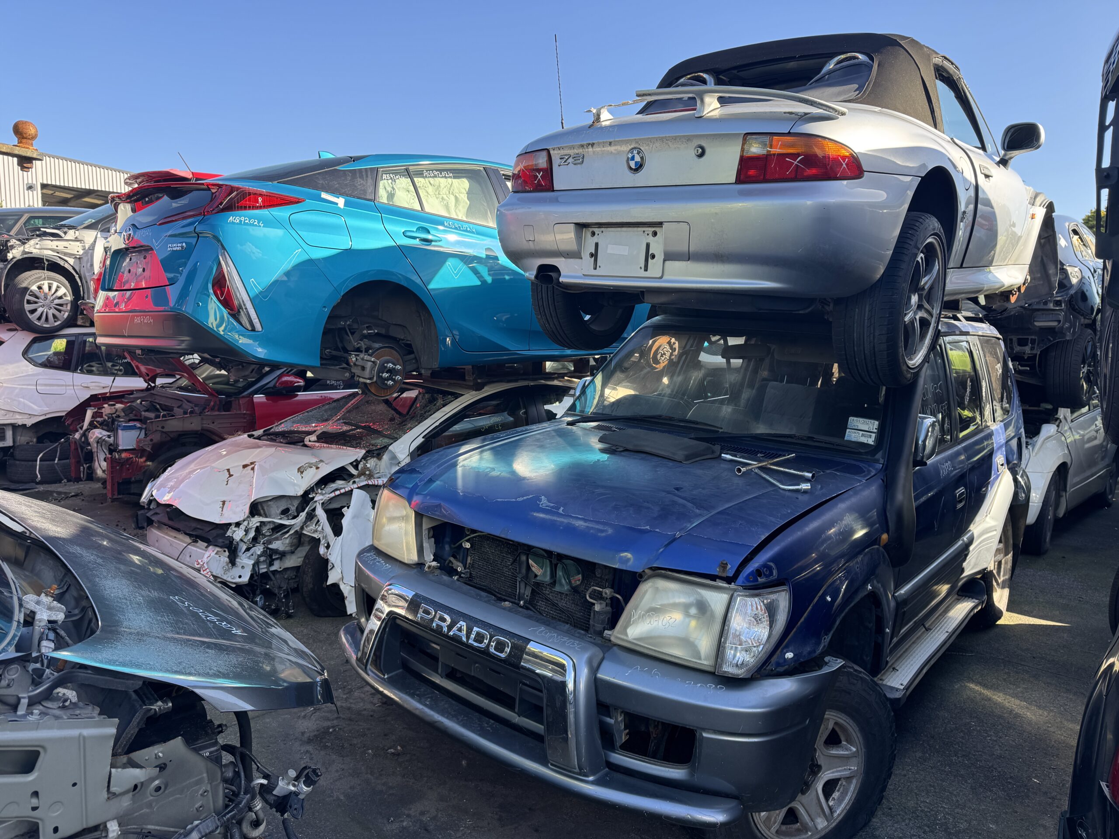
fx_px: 776
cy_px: 420
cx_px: 560
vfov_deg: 56.8
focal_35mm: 24
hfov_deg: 71.6
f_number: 1.78
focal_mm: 6.76
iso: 80
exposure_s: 1/558
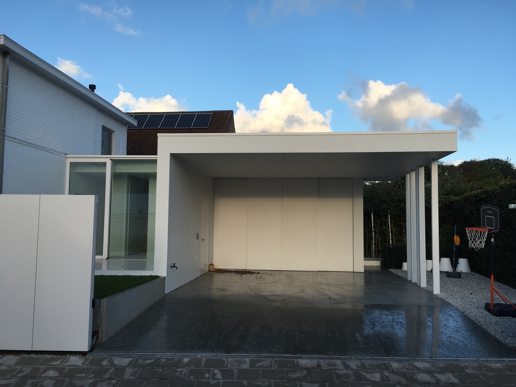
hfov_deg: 61.7
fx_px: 432
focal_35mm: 29
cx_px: 258
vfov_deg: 48.2
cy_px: 194
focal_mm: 4.15
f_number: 2.2
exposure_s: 1/516
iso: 25
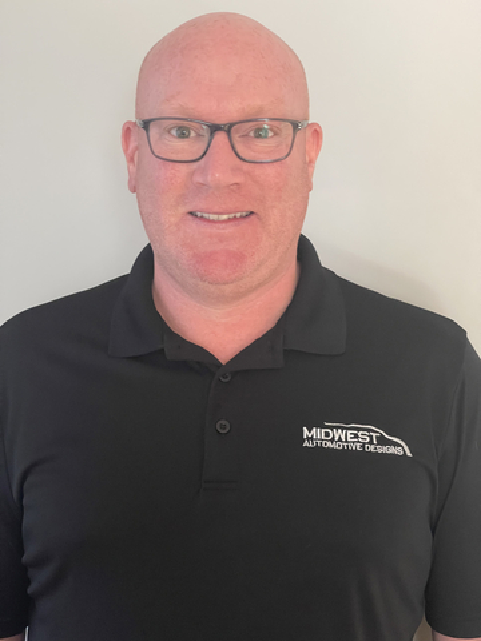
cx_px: 240
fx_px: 1186
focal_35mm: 64
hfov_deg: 22.9
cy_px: 320
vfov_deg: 30.3
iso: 800
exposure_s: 1/30
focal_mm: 7.5
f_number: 2.2
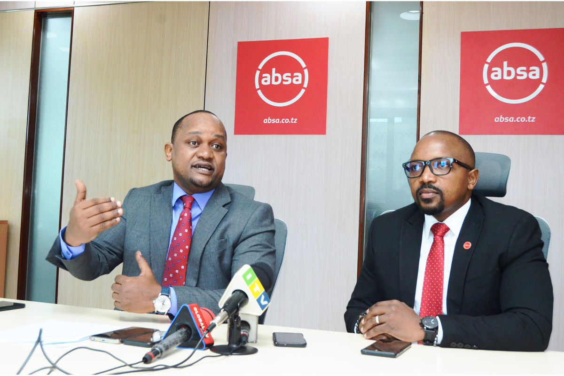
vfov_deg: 31.9
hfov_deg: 46.4
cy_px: 188
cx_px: 282
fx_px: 658
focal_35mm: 42
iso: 2000
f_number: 7.1
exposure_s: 1/100
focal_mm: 28
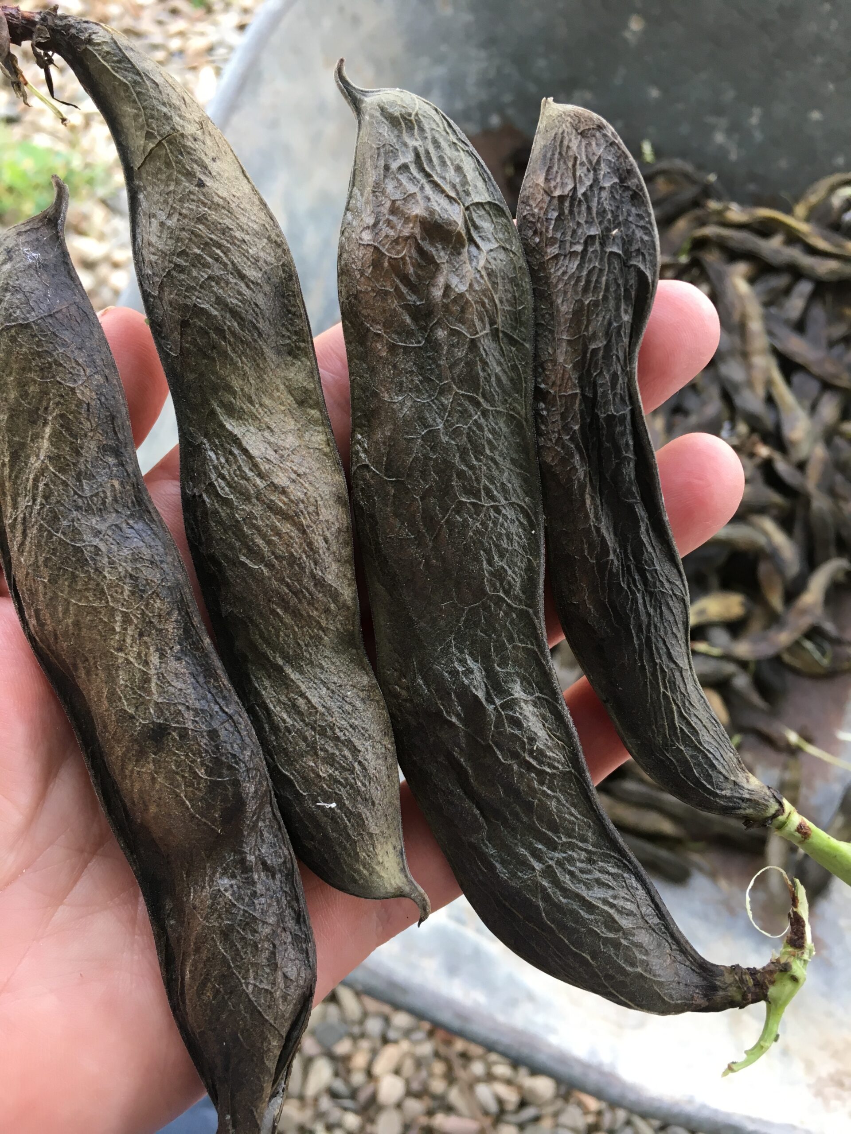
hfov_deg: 48.2
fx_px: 951
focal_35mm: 29
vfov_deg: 61.7
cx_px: 426
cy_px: 567
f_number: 2.2
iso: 32
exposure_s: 1/33
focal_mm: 4.15
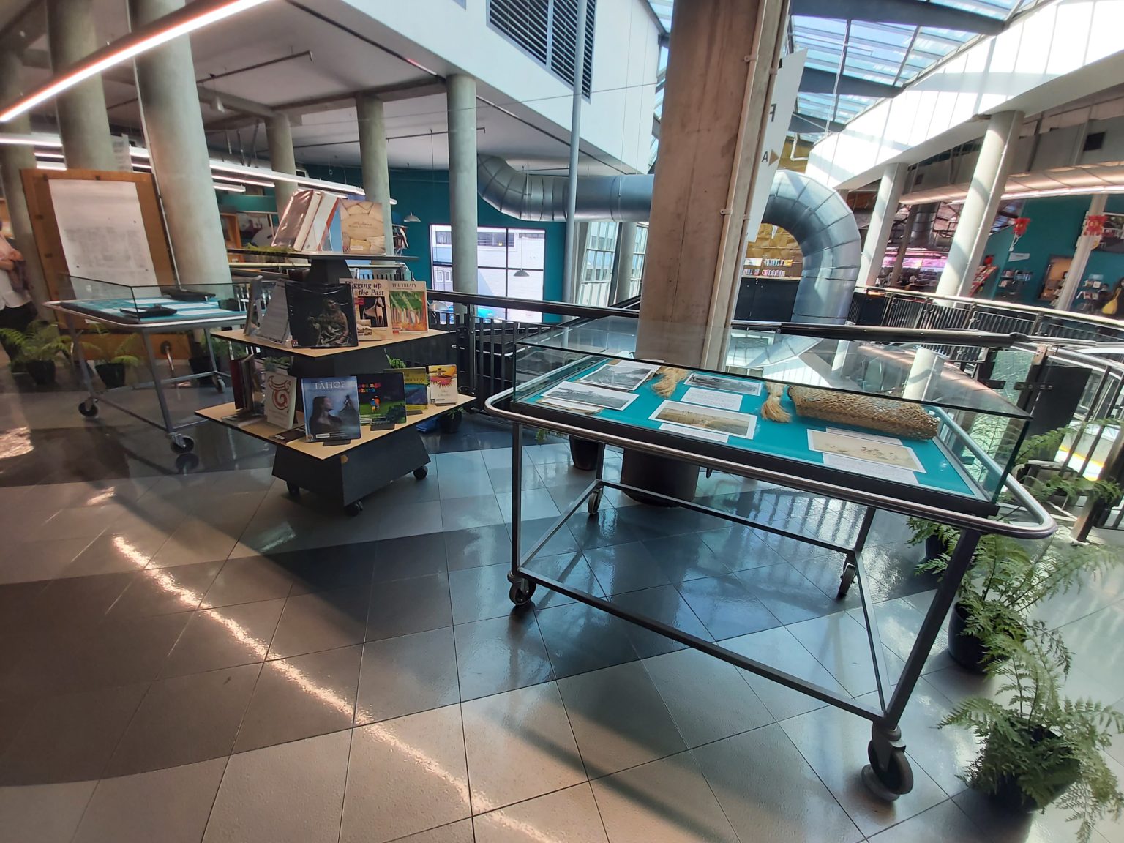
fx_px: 390
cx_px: 562
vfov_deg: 94.5
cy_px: 422
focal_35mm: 12
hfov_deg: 110.5
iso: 64
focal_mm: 1.42
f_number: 2.2
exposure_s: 1/100
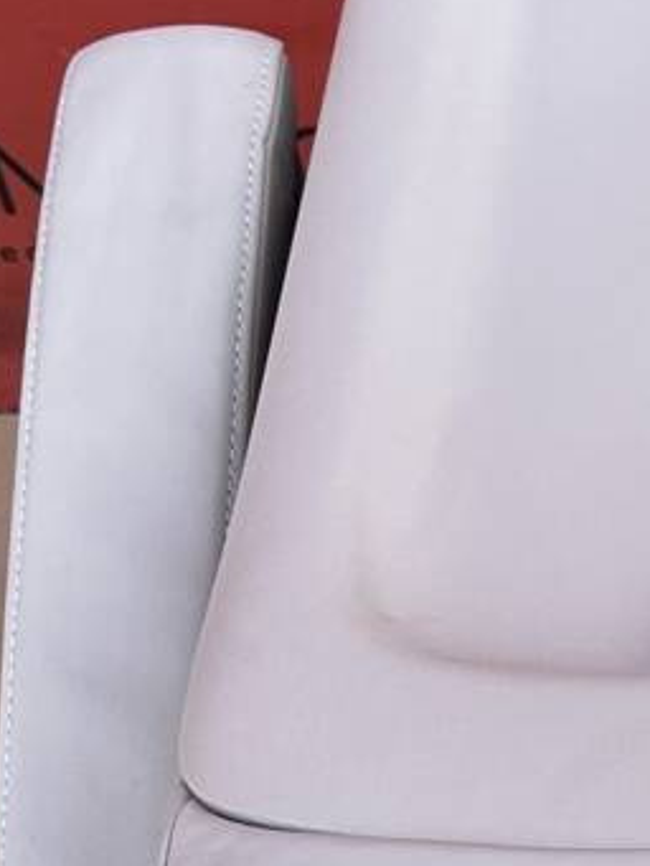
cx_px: 1021
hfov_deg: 11.6
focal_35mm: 122
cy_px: 917
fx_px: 3053
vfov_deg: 15.8
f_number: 1.6
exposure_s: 1/347
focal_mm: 5.1
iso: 50
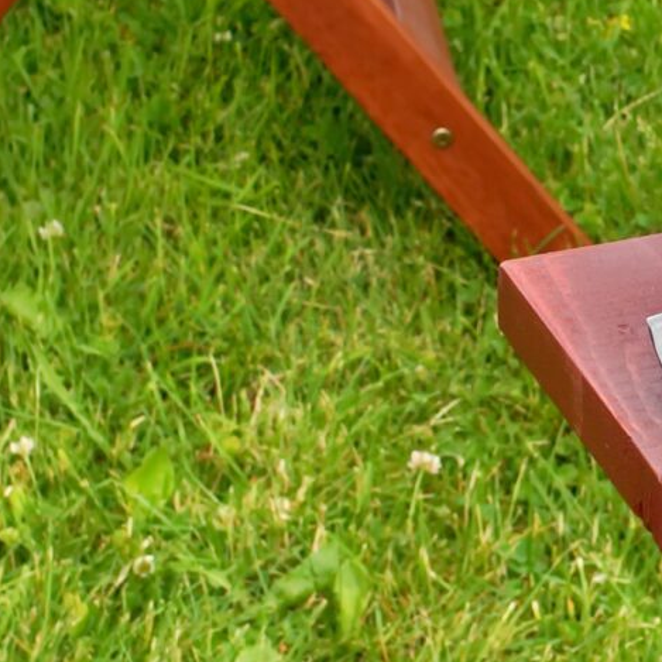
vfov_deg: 7.2
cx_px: 799
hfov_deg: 7.1
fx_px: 5265
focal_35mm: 243
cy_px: 286
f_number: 11
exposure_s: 1/15
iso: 50
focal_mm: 35
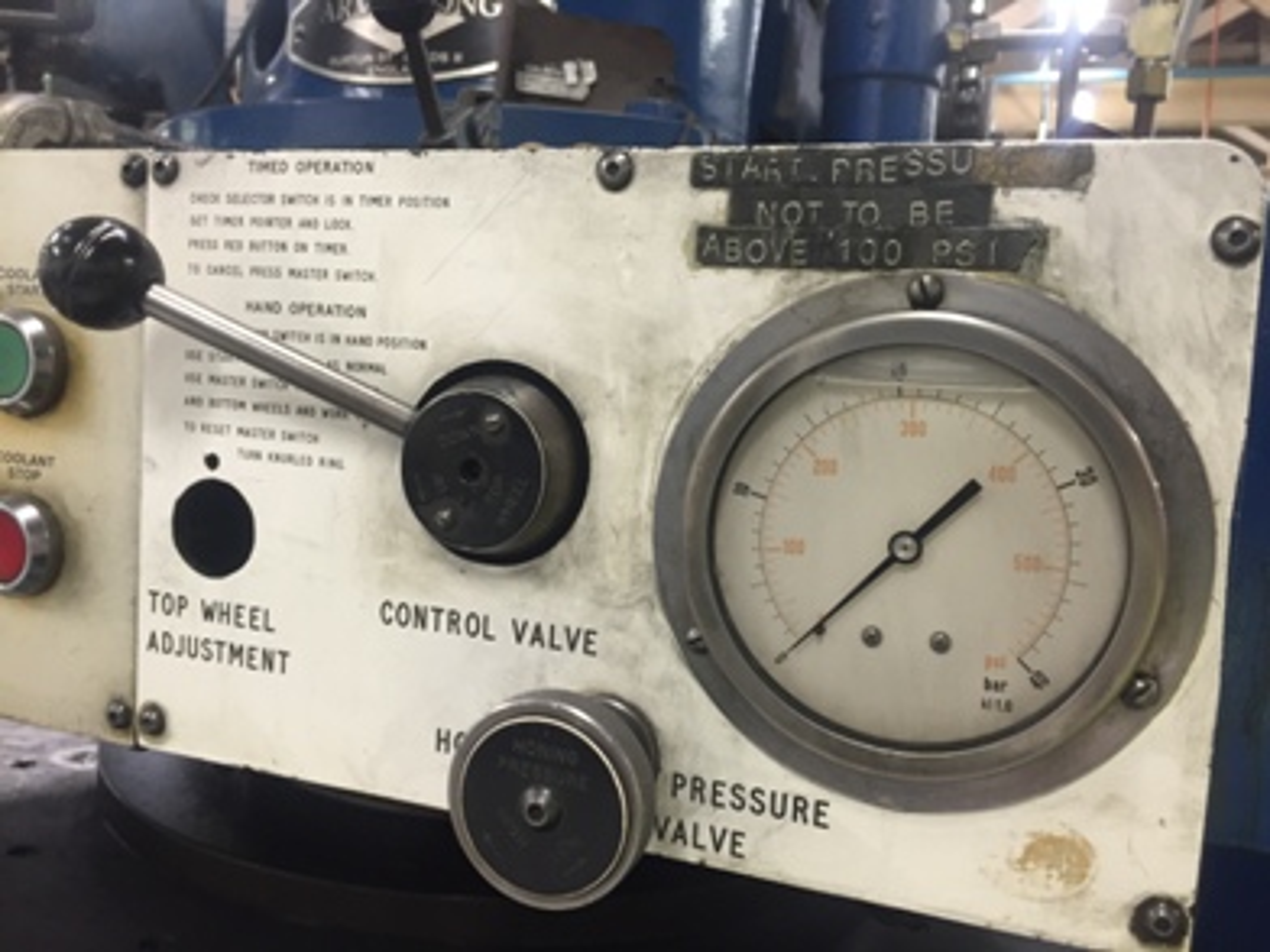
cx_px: 635
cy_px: 476
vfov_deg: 48.2
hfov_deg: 61.7
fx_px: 1064
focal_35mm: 29
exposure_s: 1/33
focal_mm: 4.15
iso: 125
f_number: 2.2
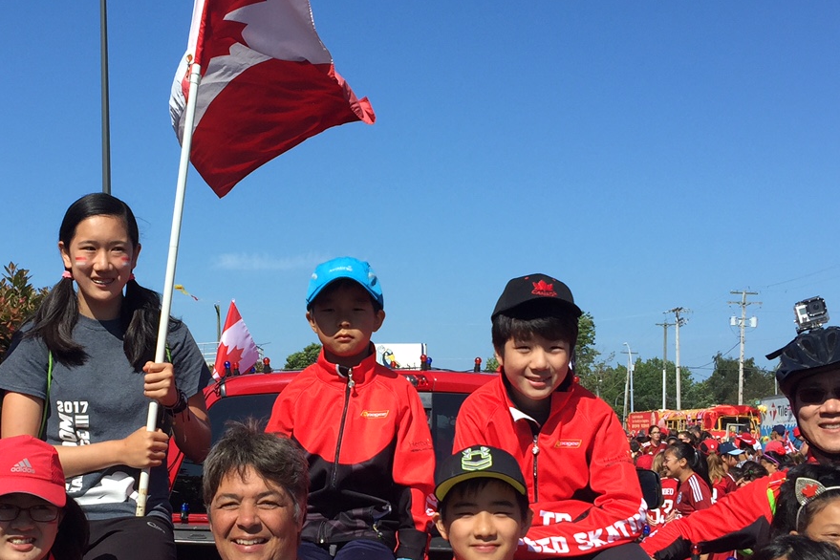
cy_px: 380
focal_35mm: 56
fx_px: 1307
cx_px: 320
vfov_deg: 24.1
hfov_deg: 35.5
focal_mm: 4.15
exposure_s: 1/1799
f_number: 2.2
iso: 32
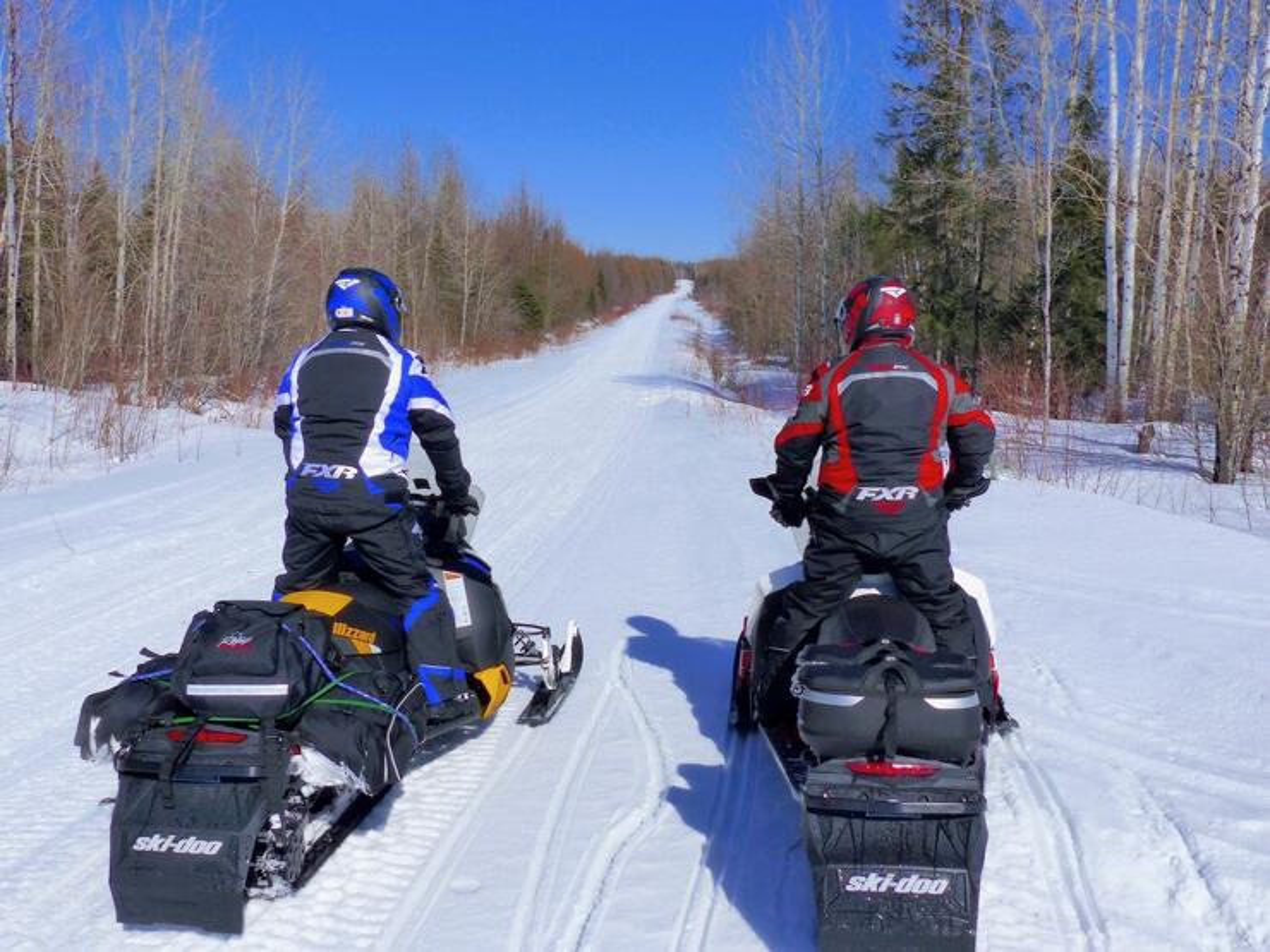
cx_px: 635
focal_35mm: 33
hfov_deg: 55.4
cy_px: 476
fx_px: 1211
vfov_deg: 42.9
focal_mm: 5.9
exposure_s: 1/1600
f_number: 5
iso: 100
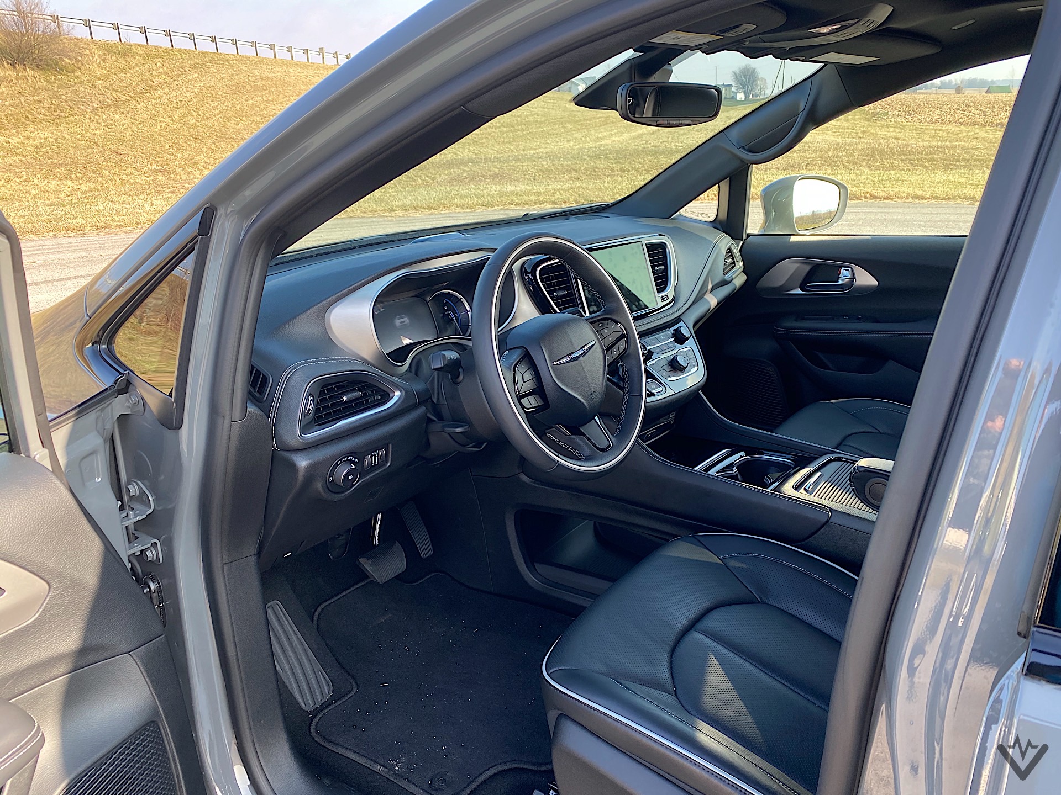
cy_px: 398
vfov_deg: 53.1
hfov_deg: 67.3
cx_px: 530
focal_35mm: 26
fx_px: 797
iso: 32
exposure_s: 1/218
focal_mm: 4.25
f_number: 1.8
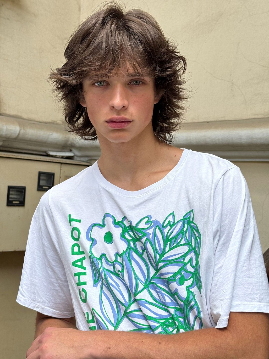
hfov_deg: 30.3
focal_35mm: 48
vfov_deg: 39.7
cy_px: 180
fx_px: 497
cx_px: 134
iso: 64
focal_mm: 6.76
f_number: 1.78
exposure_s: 1/604
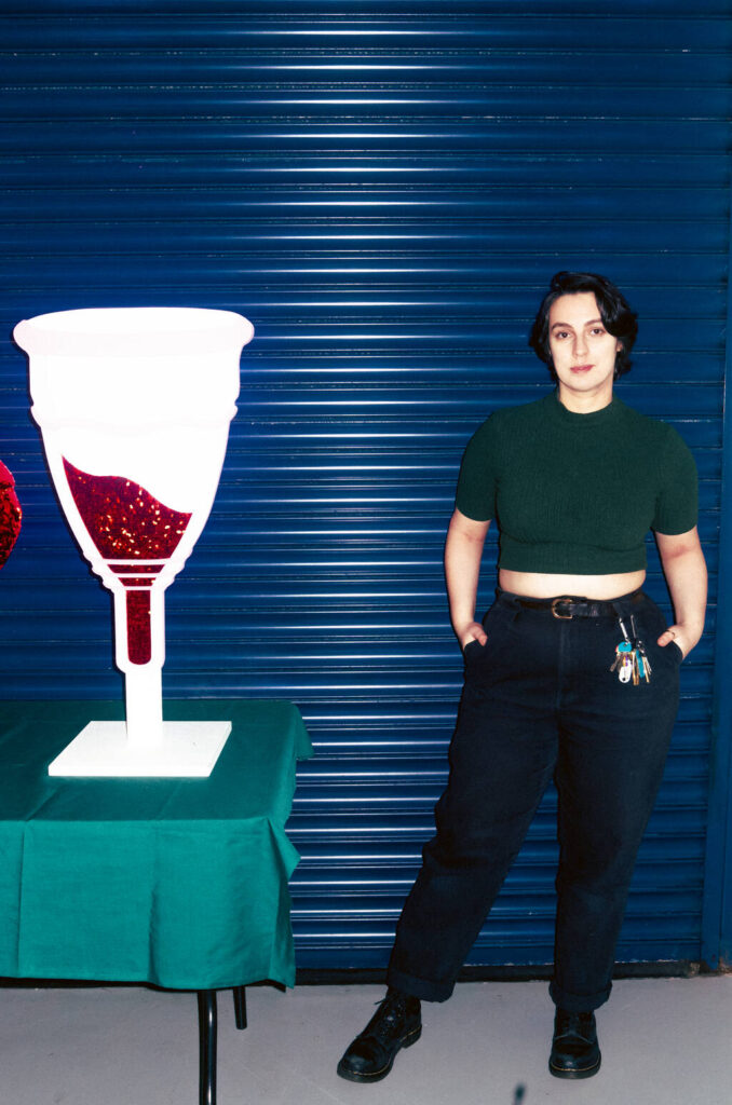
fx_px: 1103
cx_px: 366
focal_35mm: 36
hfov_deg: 36.7
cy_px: 552
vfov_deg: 53.2
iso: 800
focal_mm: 24
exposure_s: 1/125
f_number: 6.3
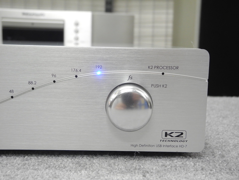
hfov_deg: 38.2
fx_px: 345
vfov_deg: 29.1
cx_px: 120
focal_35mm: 50
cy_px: 90
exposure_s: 1/30
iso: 323
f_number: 3.5
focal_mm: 10.7
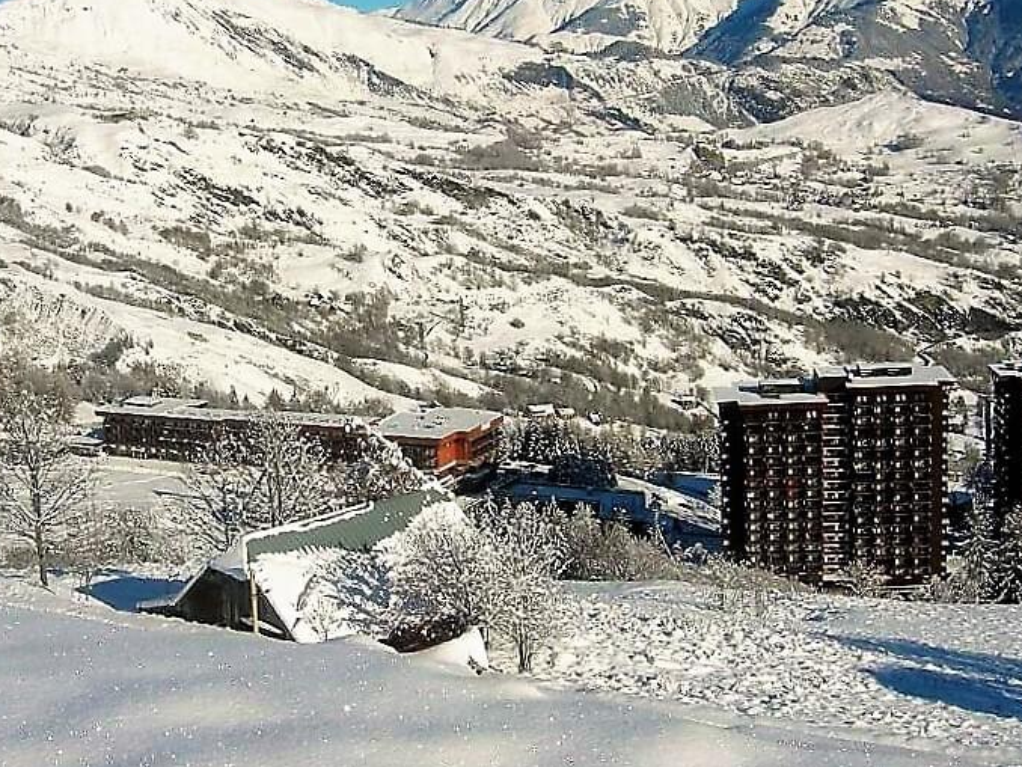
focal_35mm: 51
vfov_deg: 28.5
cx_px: 346
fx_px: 1506
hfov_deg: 37.1
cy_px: 331
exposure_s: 1/542
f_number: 7.6
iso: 64
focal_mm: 7.5
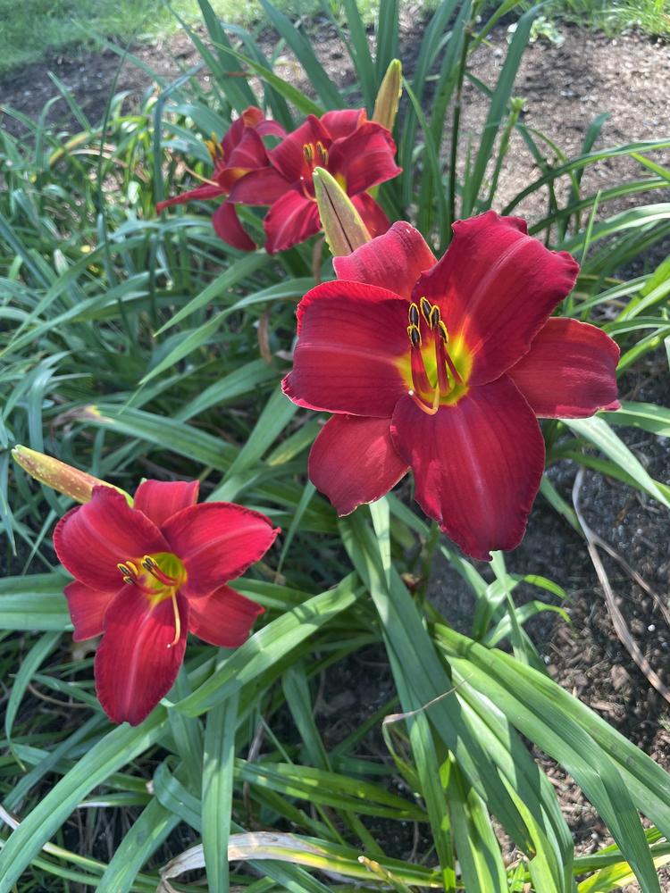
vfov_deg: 67.3
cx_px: 335
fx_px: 671
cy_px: 446
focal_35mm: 26
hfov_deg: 53.1
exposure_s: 1/121
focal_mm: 4.2
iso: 80
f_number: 1.6
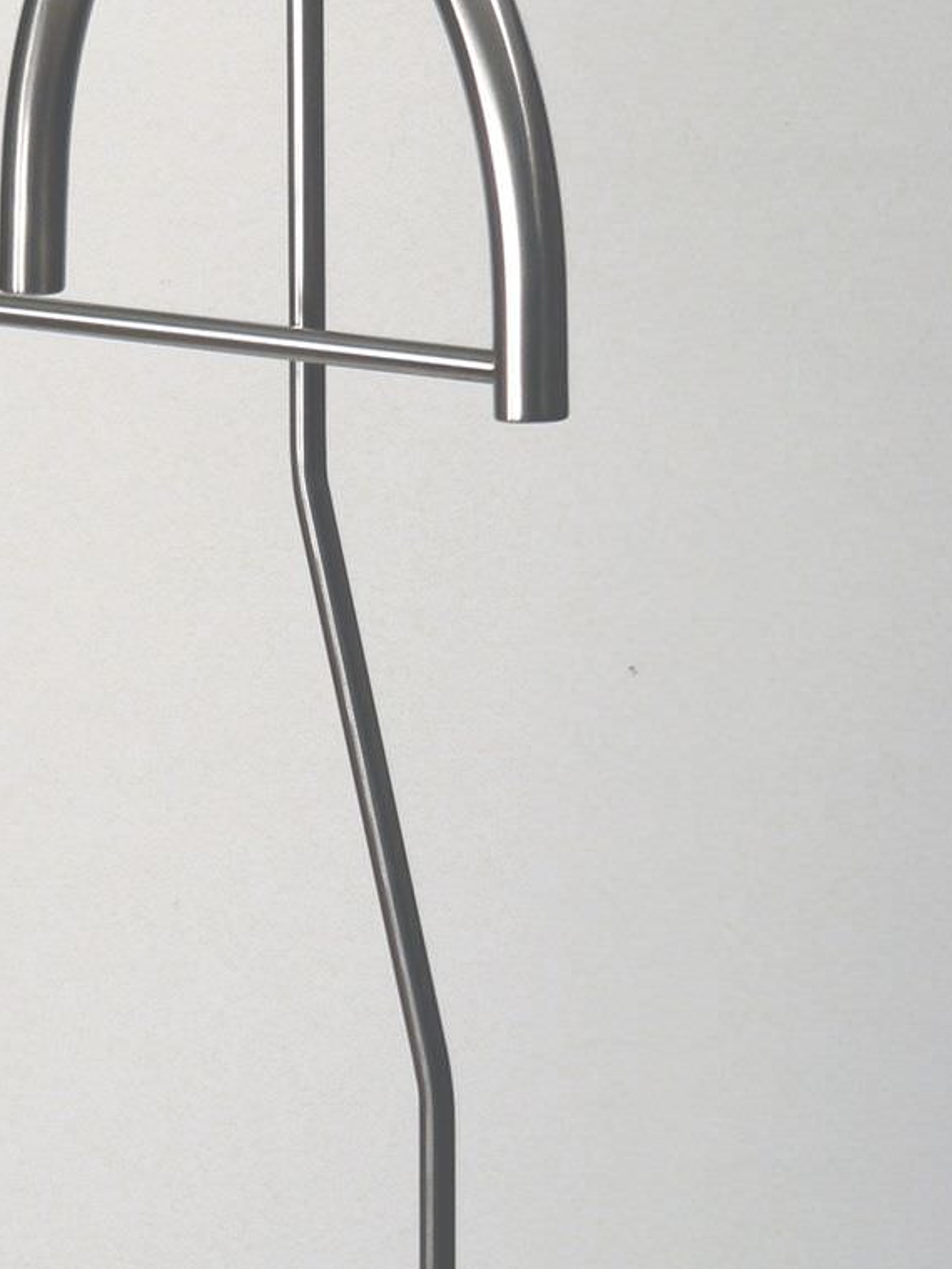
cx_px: 188
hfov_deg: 6.7
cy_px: 902
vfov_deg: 8.9
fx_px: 8177
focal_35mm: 223
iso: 100
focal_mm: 18.9
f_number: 2.8
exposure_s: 1/60
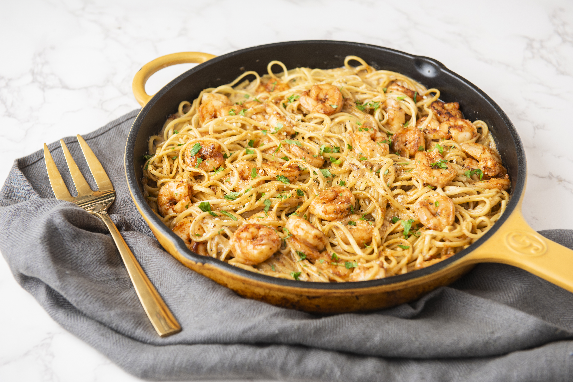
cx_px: 286
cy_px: 191
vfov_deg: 20.6
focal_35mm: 66
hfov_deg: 30.5
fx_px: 1051
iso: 64
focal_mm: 66
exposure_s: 1/160
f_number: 5.6
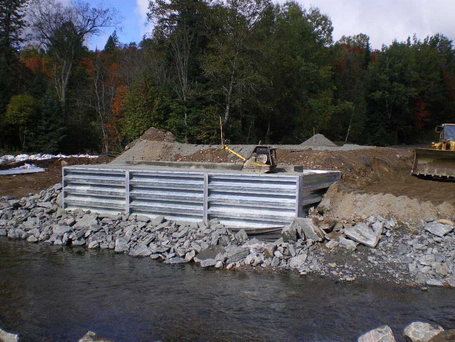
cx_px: 228
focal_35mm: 38
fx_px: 499
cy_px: 171
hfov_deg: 49.0
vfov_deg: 37.7
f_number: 4.6
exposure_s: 1/320
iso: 64
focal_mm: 6.3
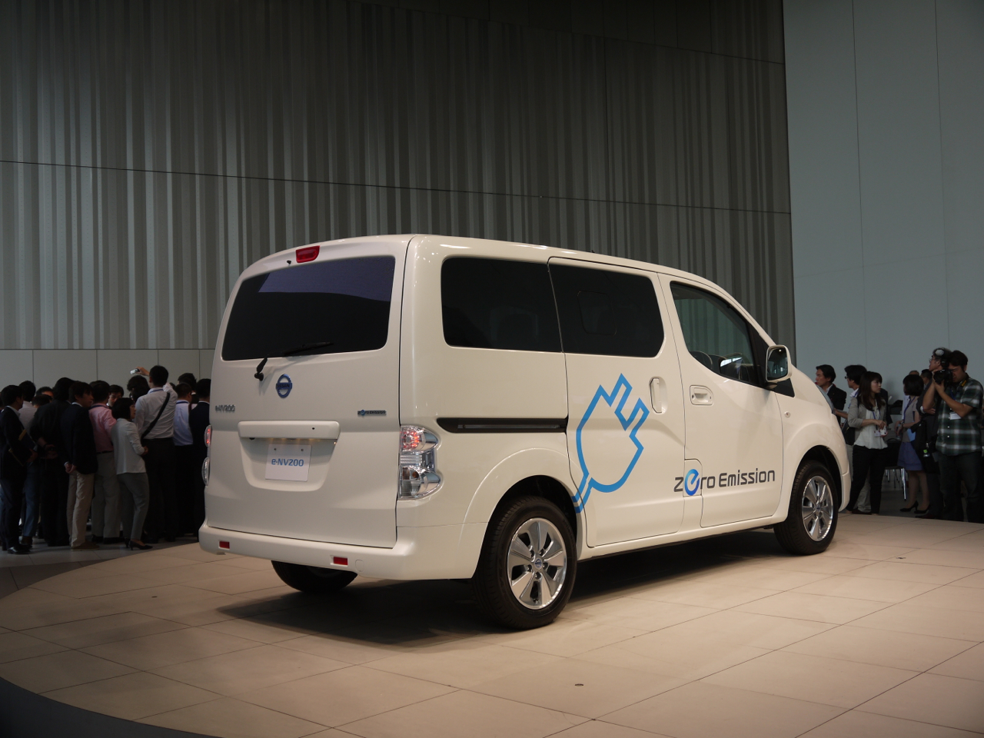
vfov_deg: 36.0
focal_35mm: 40
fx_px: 1137
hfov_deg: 46.8
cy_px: 369
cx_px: 492
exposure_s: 1/125
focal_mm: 20
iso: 100
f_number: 4.5
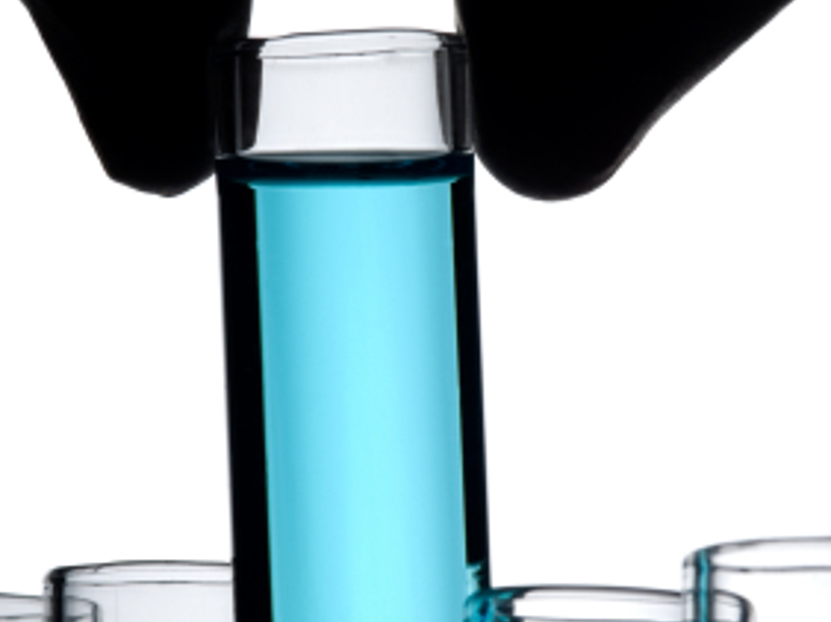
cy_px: 408
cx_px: 416
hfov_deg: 8.7
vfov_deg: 6.5
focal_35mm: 228
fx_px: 5462
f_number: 29
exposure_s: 1/250
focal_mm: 105
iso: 100
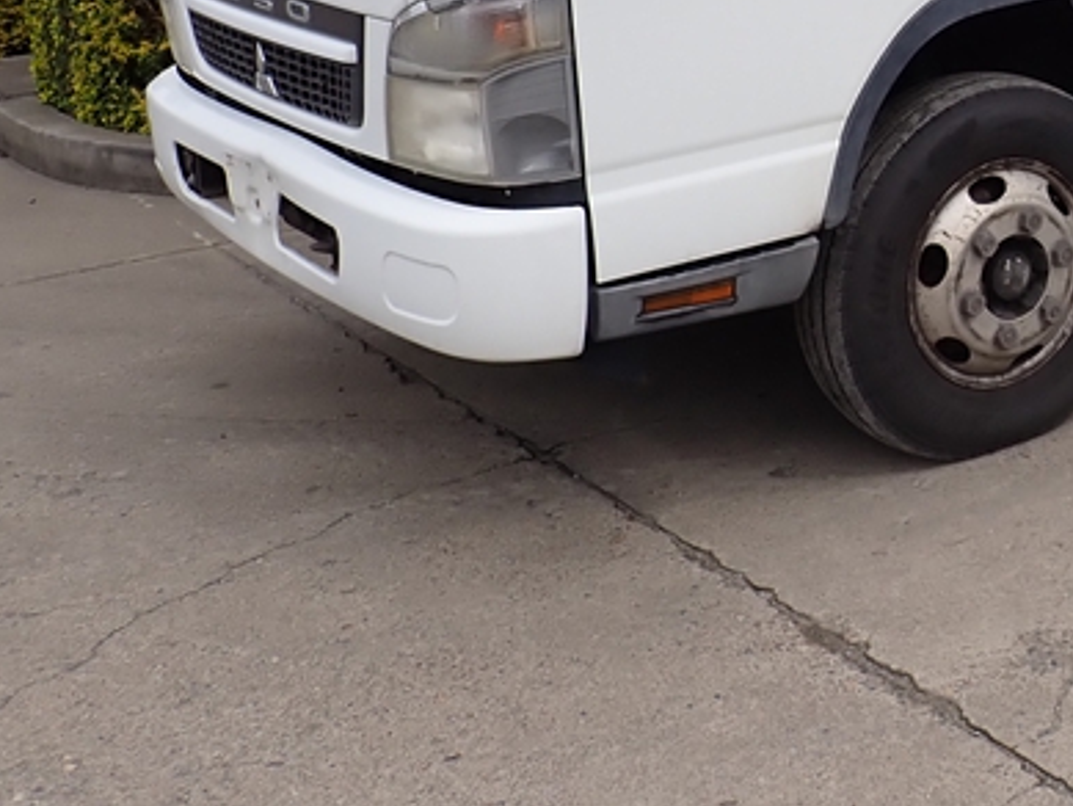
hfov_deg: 26.8
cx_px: 1200
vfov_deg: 20.4
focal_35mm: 66
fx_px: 2046
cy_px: -228
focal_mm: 4.5
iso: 100
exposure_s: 1/800
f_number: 2.8
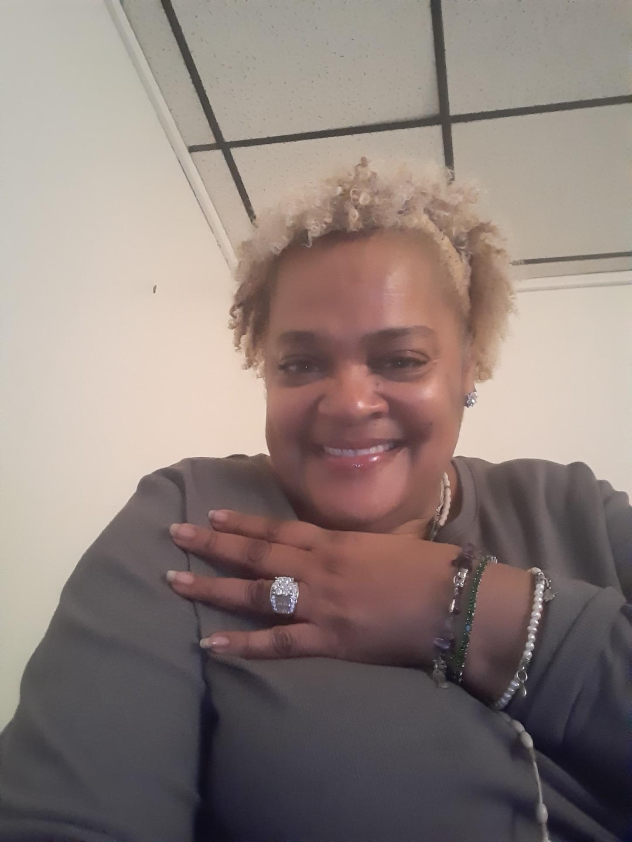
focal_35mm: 32
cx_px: 316
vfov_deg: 56.8
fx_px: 779
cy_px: 421
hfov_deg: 44.2
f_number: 2
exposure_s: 1/8
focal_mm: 2.66
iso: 1000
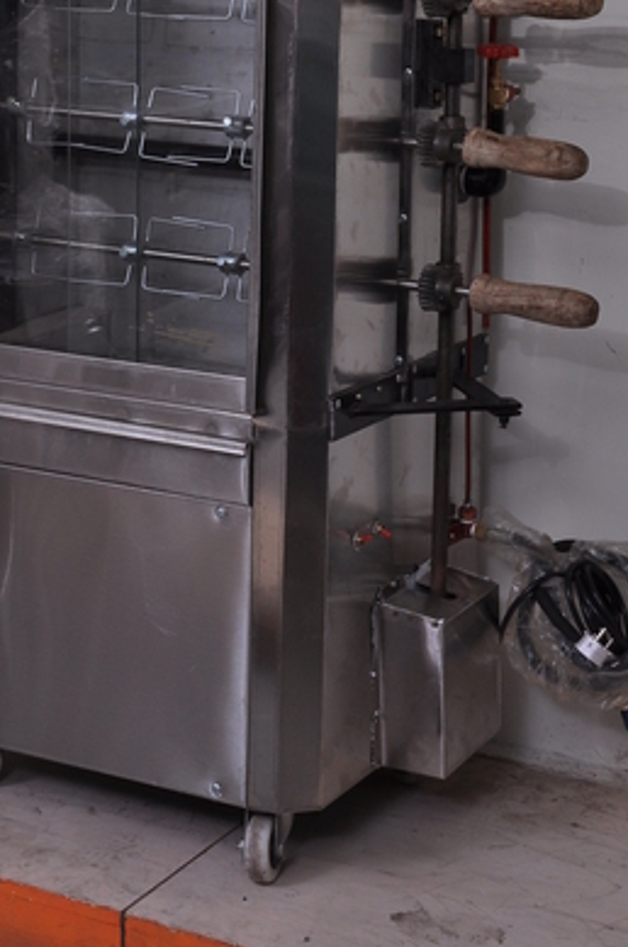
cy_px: 99
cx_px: 243
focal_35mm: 93
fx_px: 2442
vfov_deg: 21.5
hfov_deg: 14.6
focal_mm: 32
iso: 200
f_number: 11
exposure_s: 1/125
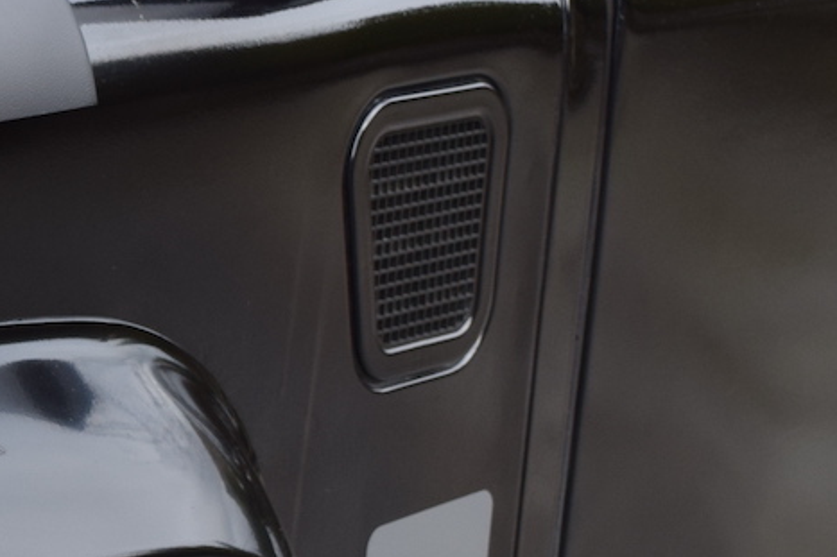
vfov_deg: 7.6
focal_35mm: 180
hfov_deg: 11.1
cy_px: 454
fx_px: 4183
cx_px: -335
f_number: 8
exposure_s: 1/250
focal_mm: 28
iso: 200
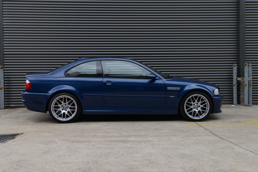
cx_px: 129
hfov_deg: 48.4
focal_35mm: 40
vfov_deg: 33.4
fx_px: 287
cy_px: 86
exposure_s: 1/250
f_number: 8
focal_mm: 40
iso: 180
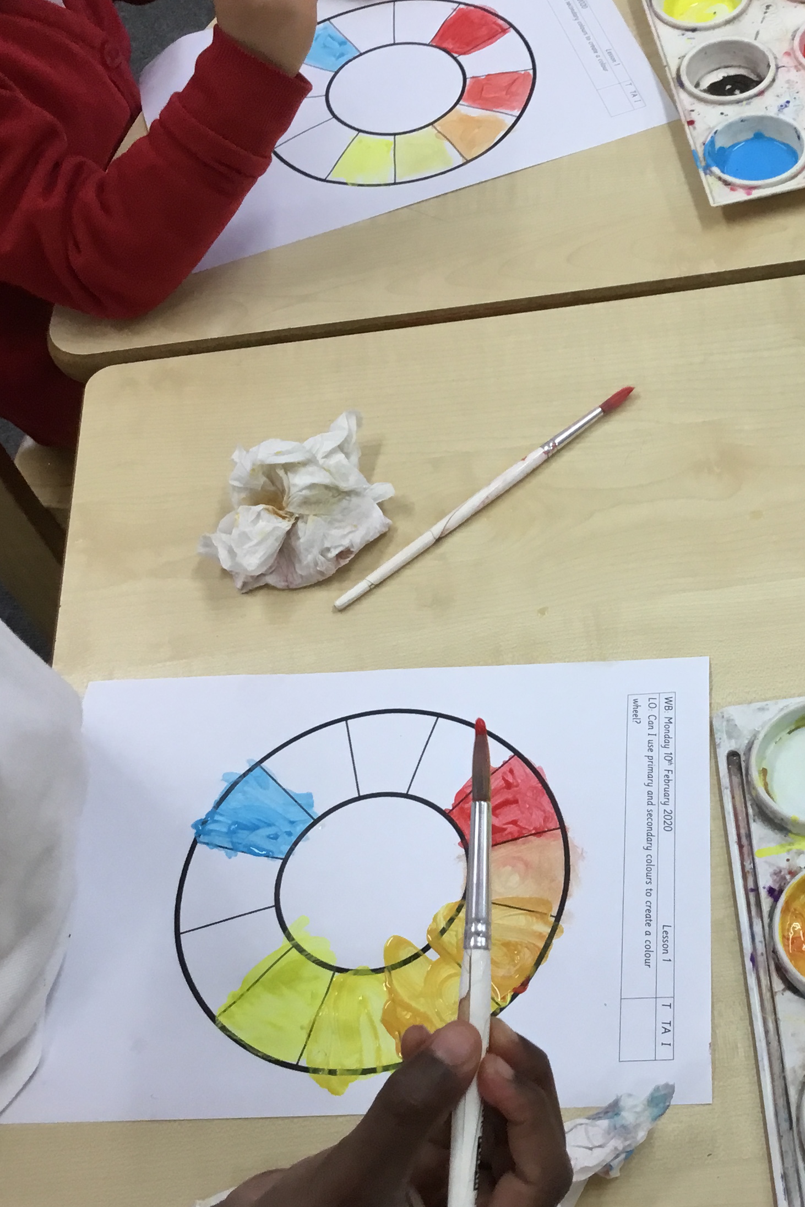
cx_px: 678
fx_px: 1609
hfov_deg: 27.4
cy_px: 626
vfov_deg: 41.1
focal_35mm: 48
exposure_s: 1/33
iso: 32
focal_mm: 3.3
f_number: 2.4
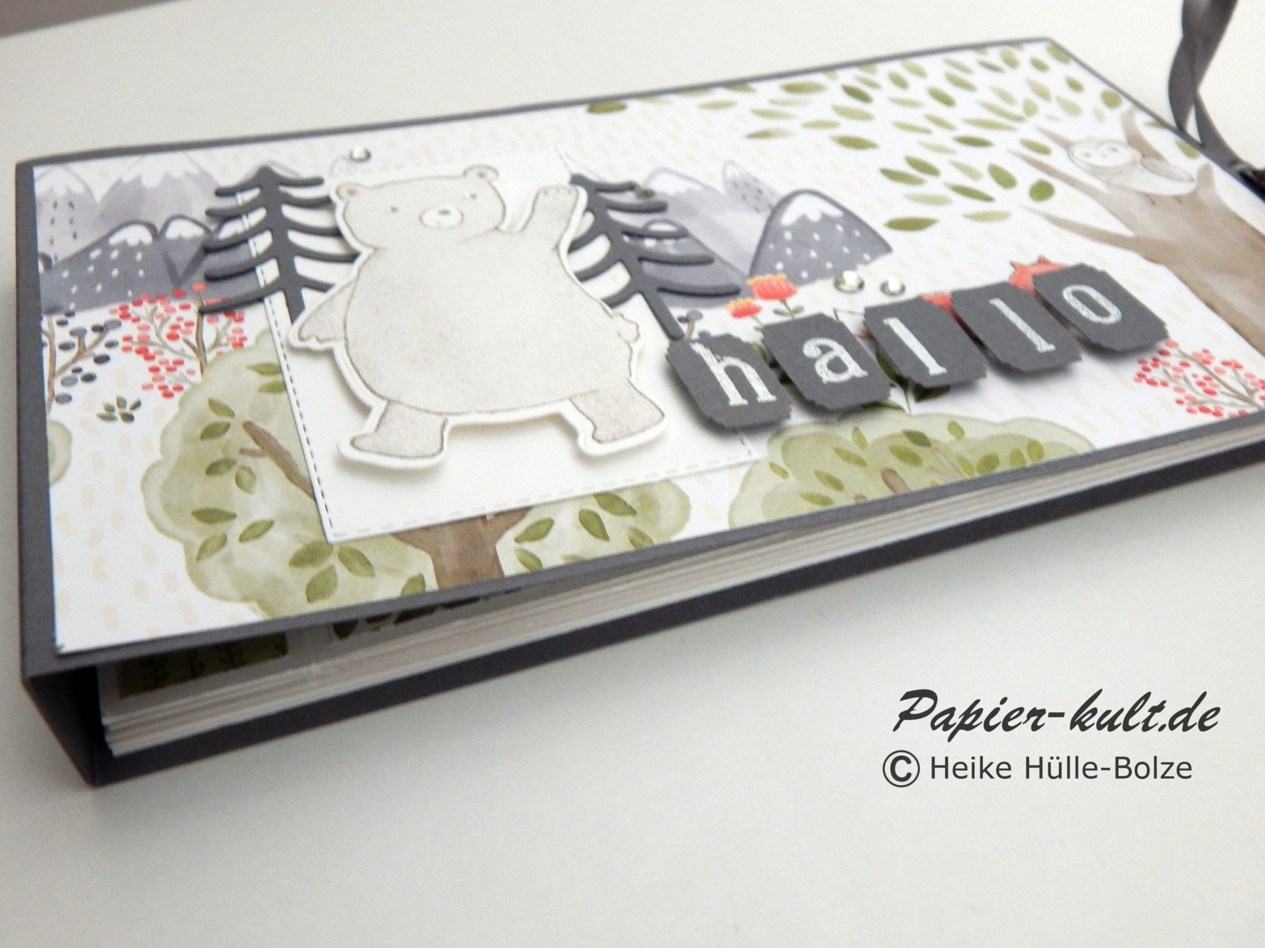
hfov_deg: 49.0
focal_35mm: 38
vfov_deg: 37.7
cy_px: 474
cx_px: 632
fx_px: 1389
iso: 400
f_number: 3.4
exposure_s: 1/25
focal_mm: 6.8
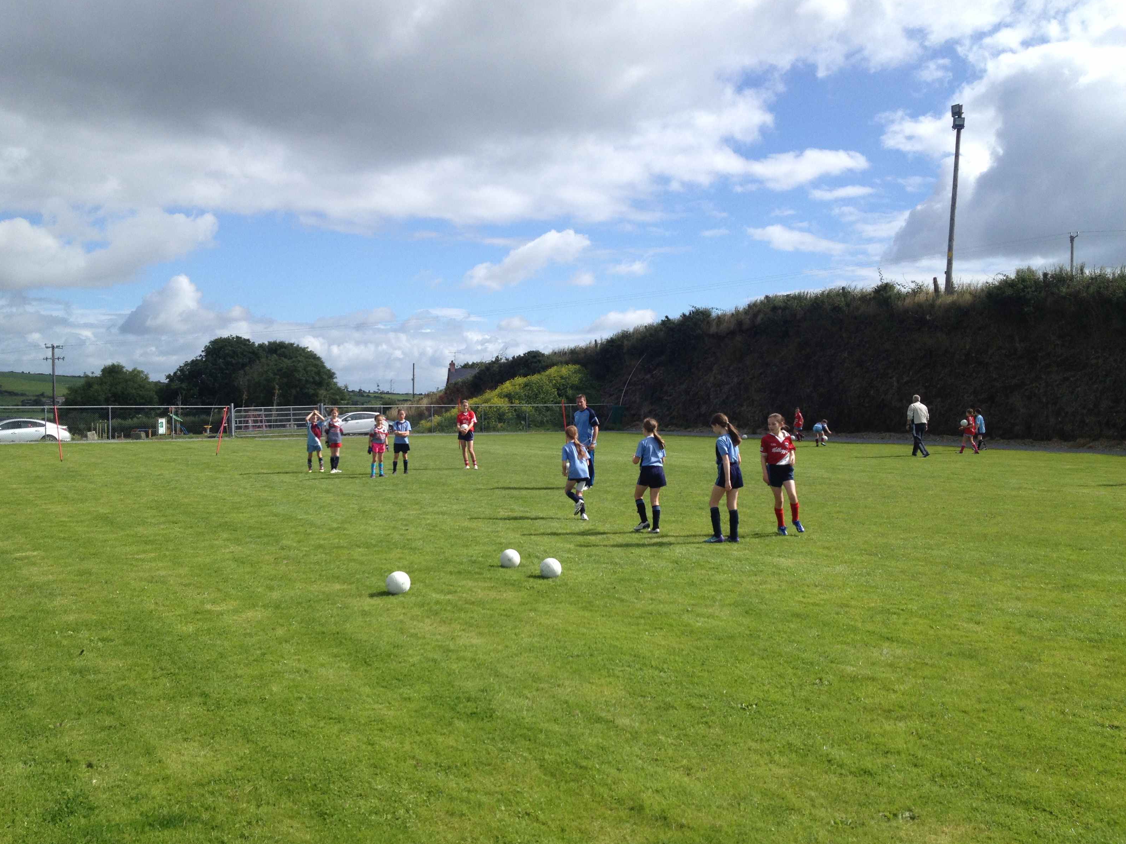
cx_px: 550
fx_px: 1171
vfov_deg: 39.7
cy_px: 420
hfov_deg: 51.3
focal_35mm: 36
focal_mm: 4.28
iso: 50
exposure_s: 1/2123
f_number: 2.4
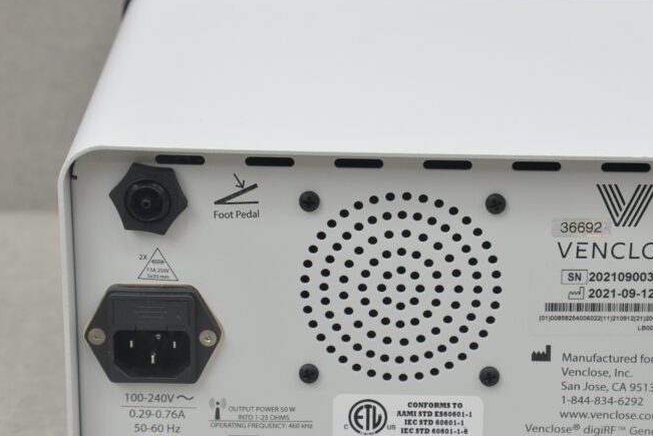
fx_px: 1942
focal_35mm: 107
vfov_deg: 12.8
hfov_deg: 19.1
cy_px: 275
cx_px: 400
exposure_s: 1/100
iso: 1600
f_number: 7.1
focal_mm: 68
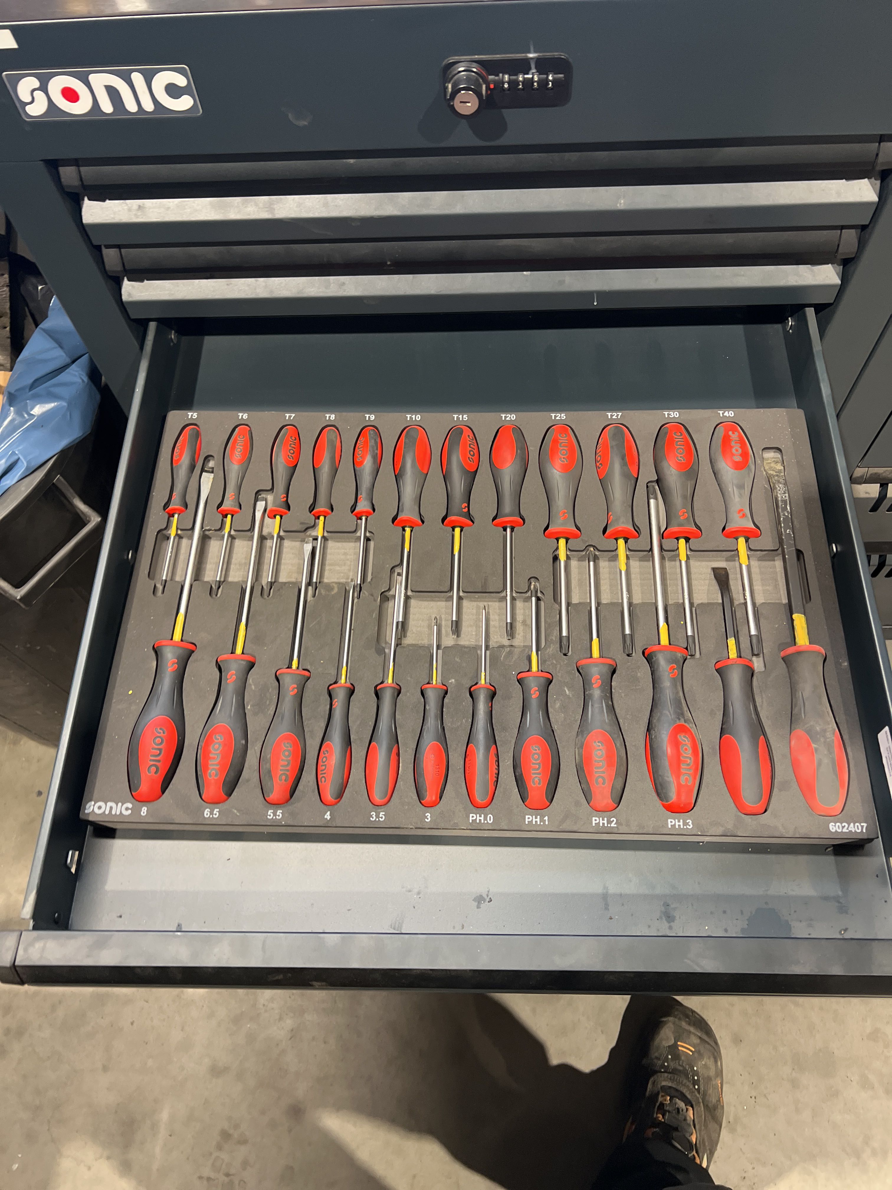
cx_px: 446
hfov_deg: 53.1
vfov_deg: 67.3
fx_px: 893
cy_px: 595
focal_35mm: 26
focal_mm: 5.7
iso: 200
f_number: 1.5
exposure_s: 1/50
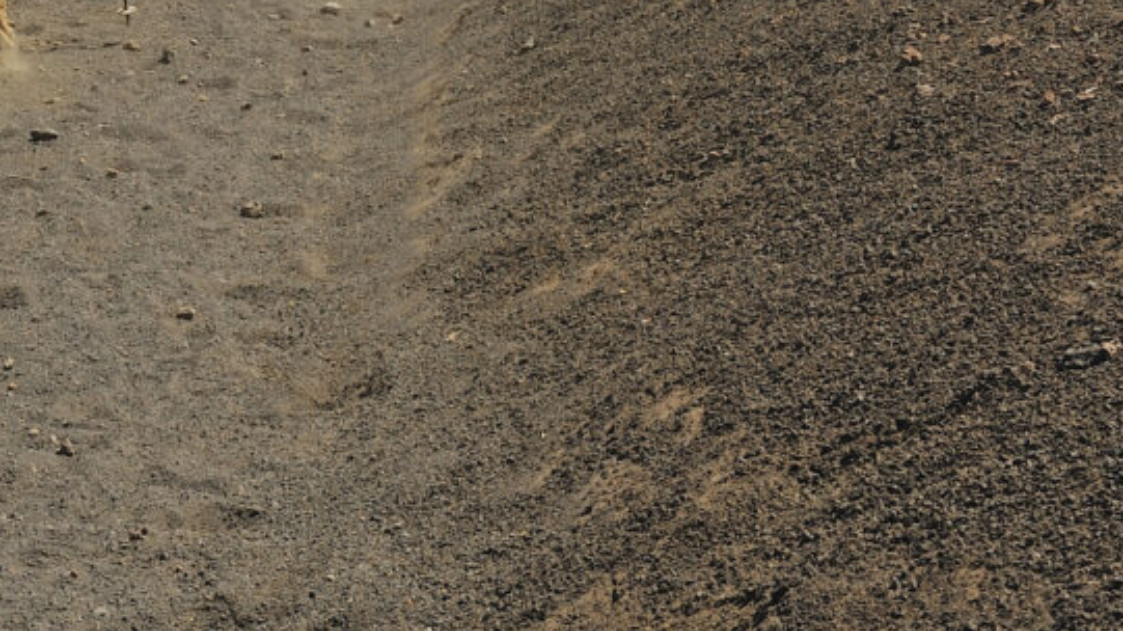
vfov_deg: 11.1
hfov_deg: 19.4
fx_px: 3185
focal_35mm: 107
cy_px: -133
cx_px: 4
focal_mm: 36
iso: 200
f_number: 8
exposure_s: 1/500
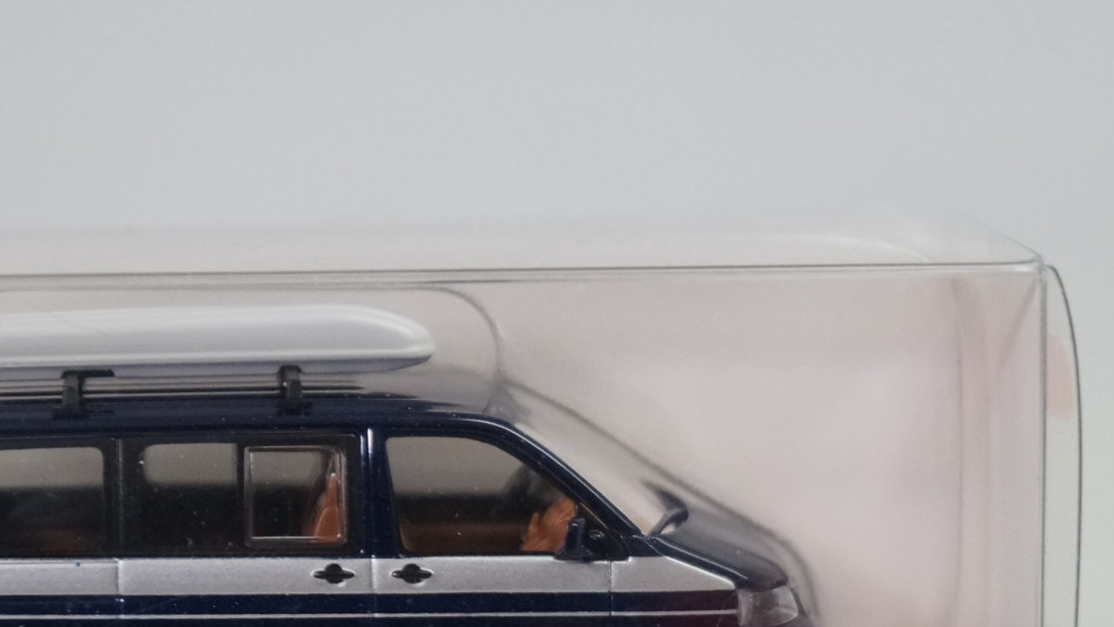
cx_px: 343
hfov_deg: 15.0
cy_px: 568
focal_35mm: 143
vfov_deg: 8.5
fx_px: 4224
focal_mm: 50
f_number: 5.6
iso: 1250
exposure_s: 1/160
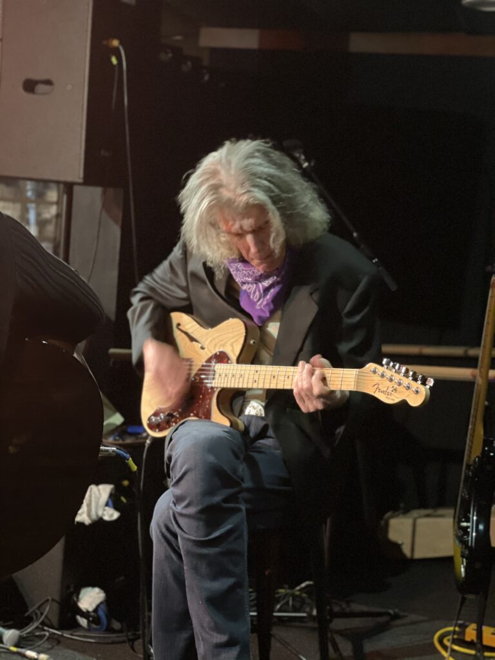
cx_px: 248
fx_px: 991
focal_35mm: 52
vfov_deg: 36.8
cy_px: 330
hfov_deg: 28.0
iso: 500
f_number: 2
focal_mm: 6
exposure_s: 1/15
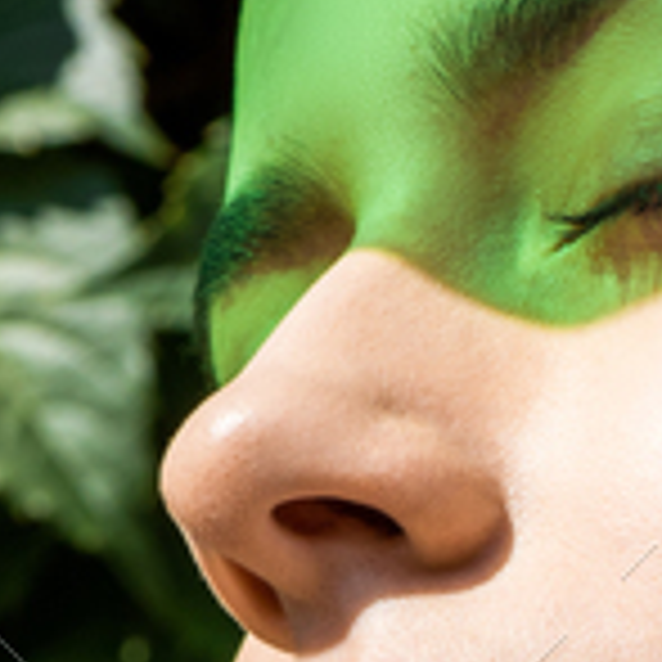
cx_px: 932
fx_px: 11597
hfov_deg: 3.3
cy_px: 883
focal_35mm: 536
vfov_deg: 3.3
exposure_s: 1/320
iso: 100
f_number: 11
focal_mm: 105
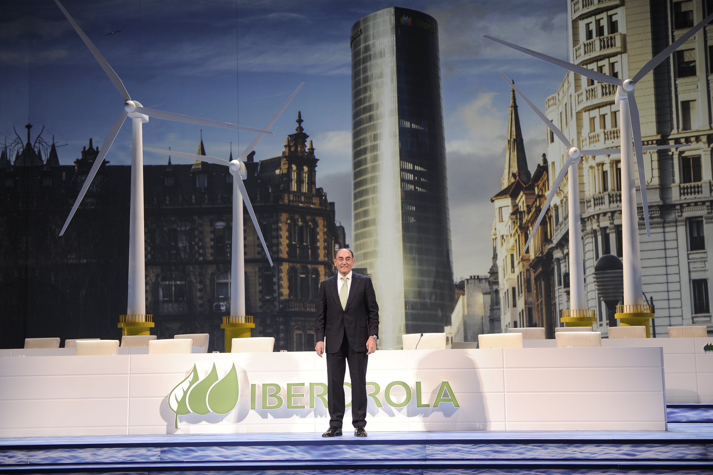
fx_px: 1089
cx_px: 356
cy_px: 238
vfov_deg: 24.6
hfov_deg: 36.3
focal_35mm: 55
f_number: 3.2
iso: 800
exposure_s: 1/125
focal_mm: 55
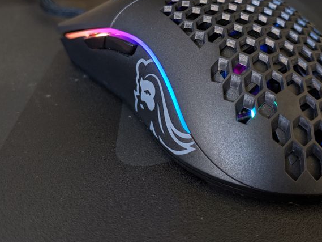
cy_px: 63
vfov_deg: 31.0
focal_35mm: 46
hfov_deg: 41.2
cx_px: 182
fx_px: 428
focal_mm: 4.44
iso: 108
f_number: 1.8
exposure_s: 1/23.7
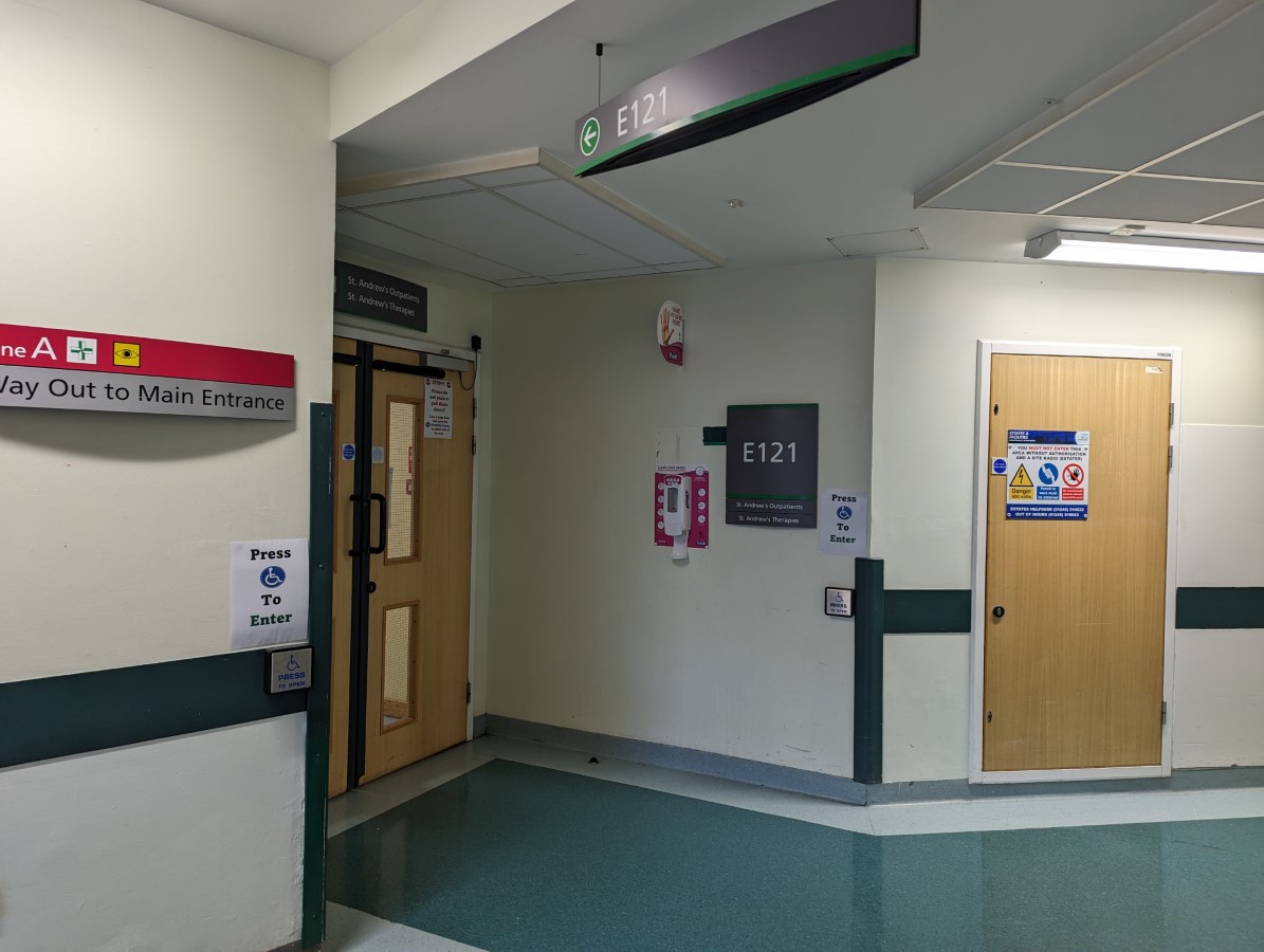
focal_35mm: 24
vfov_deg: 56.9
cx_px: 632
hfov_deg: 71.5
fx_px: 878
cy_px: 476
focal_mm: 6.81
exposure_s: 1/54.9
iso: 41
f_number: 1.85
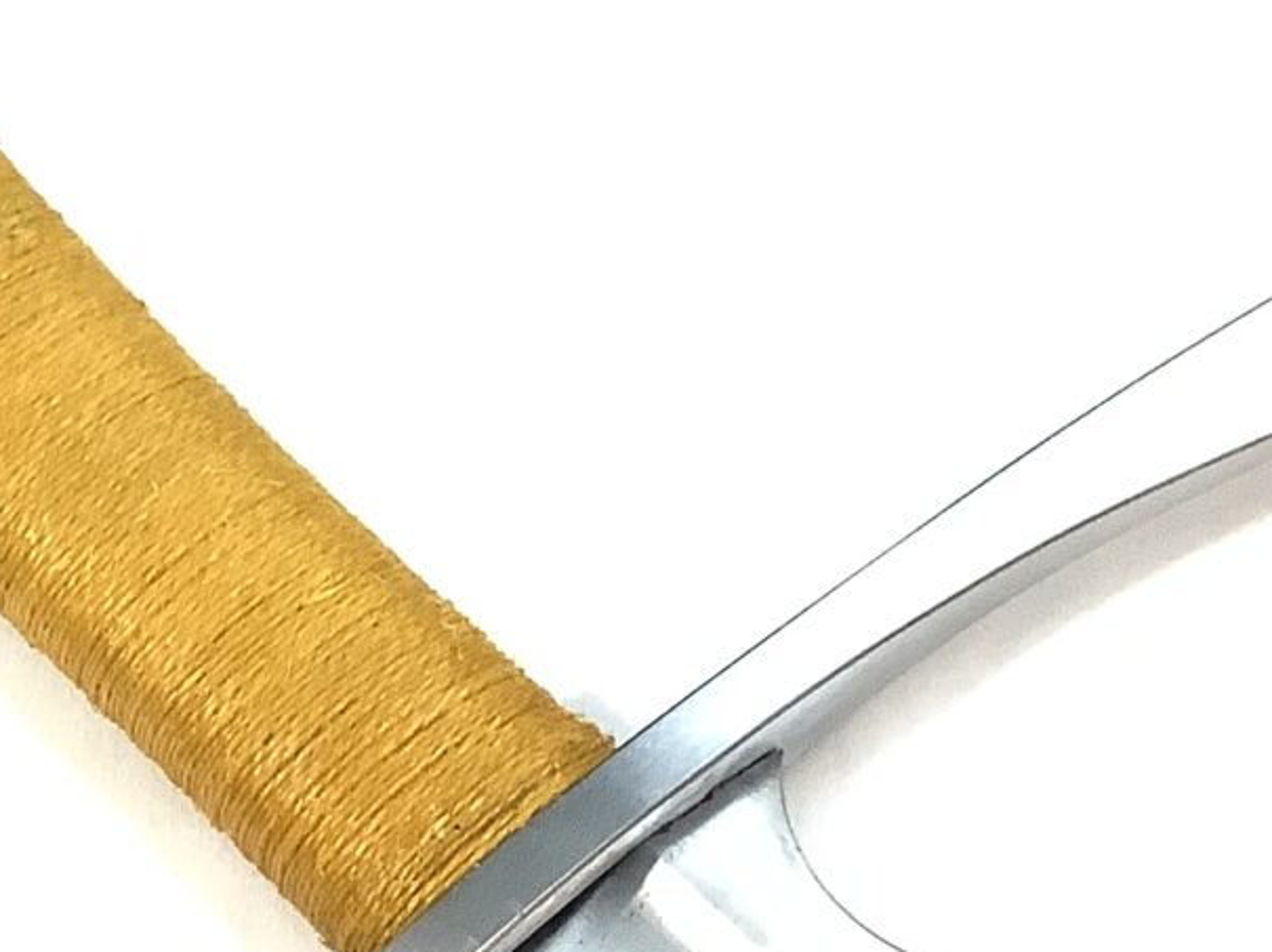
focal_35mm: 105
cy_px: 630
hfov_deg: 18.6
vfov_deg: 14.1
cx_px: 313
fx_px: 3856
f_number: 2.4
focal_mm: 3.3
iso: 250
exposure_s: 1/60
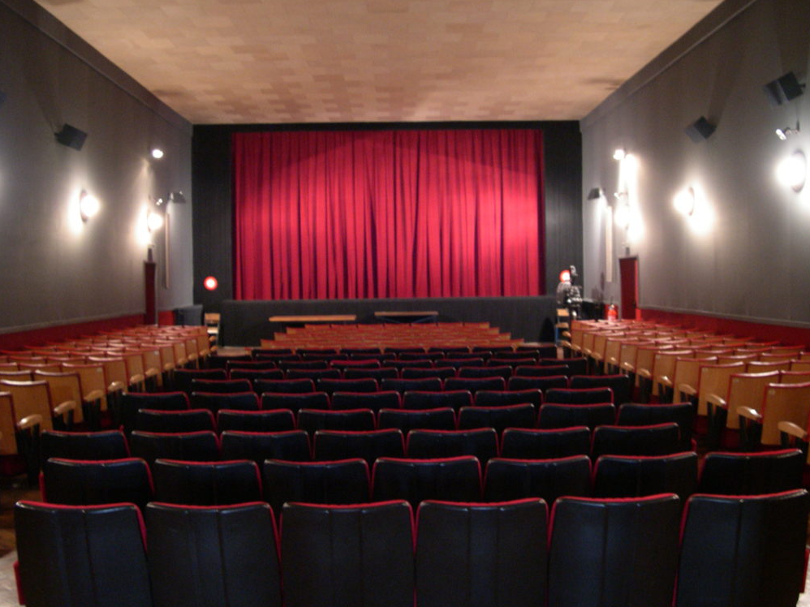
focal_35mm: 39
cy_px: 297
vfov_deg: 36.8
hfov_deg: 47.9
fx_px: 912
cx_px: 413
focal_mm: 8
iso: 400
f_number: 2.8
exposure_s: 1/3
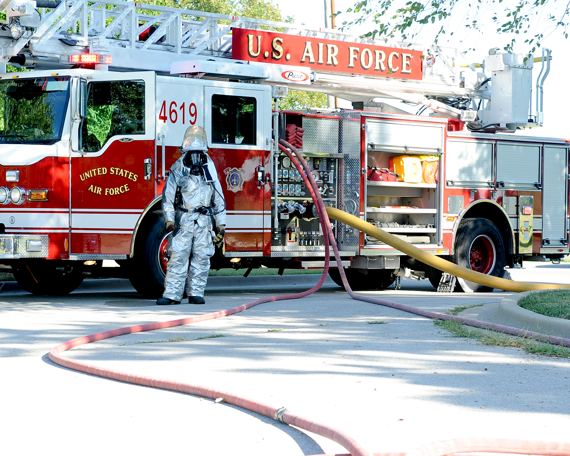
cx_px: 241
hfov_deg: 30.0
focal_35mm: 63
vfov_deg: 24.2
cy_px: 228
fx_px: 1063
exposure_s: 1/200
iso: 320
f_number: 6.3
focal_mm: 55
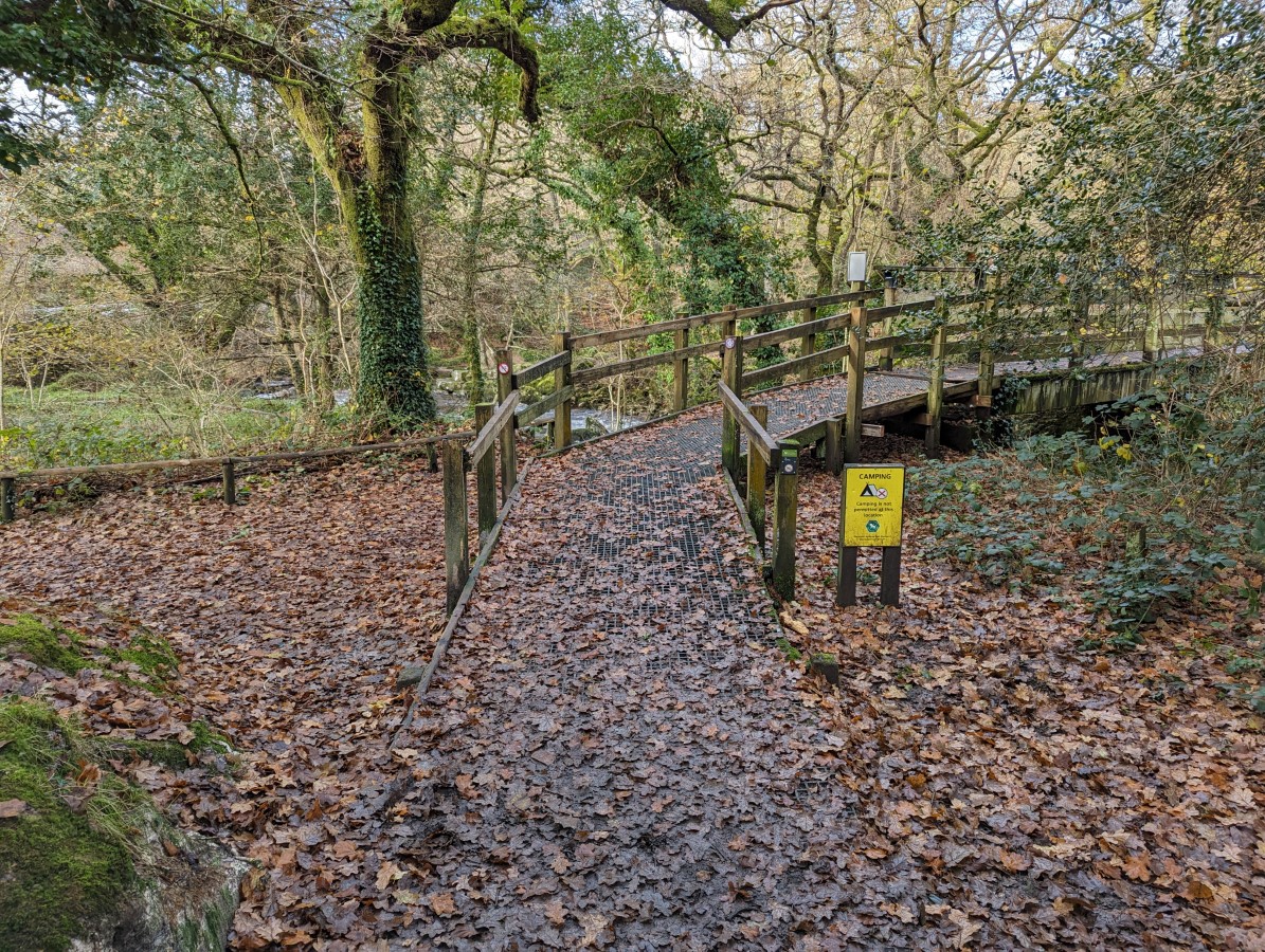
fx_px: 878
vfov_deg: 56.9
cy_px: 476
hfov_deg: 71.5
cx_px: 632
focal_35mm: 24
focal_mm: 6.81
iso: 40
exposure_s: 1/153
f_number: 1.85
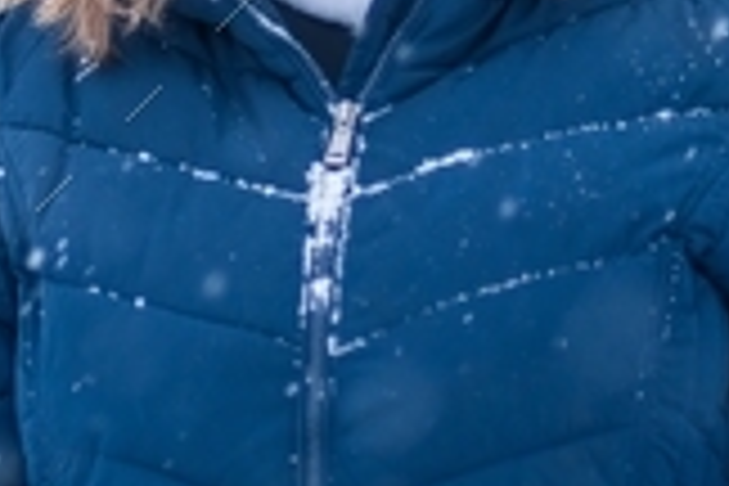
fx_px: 3685
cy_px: -45
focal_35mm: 182
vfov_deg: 7.5
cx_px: -194
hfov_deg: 11.0
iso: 250
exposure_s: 1/200
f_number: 1.8
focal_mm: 50
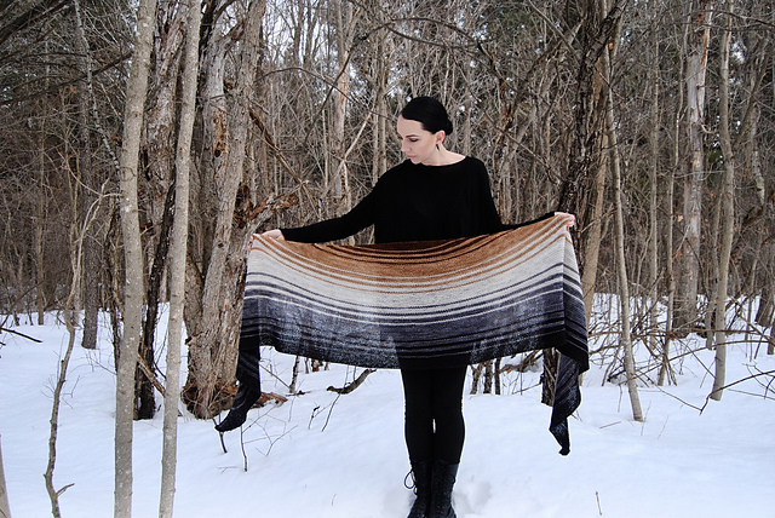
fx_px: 582
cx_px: 388
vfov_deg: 48.0
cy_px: 259
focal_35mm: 27
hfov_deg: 67.3
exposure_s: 1/160
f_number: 6.3
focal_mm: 18
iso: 100
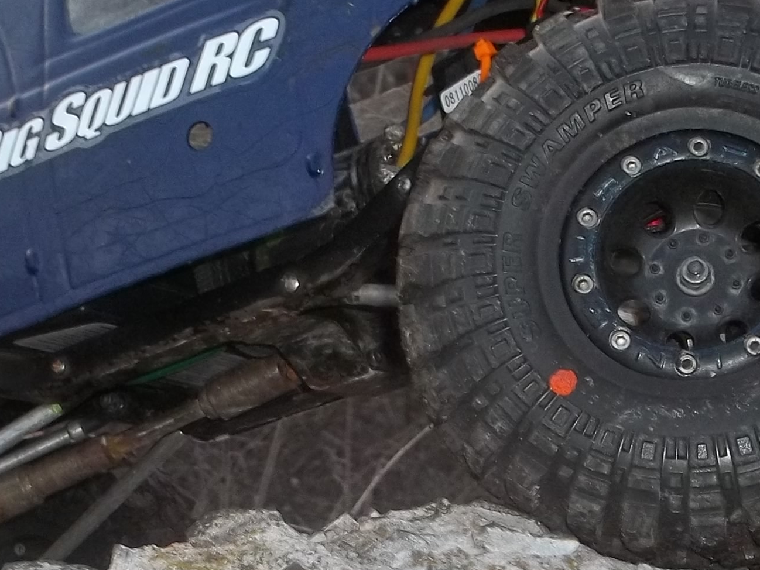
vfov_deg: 13.5
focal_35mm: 109
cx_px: 325
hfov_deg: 18.0
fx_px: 2394
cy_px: 527
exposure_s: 1/30
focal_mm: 5.9
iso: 64
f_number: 3.3
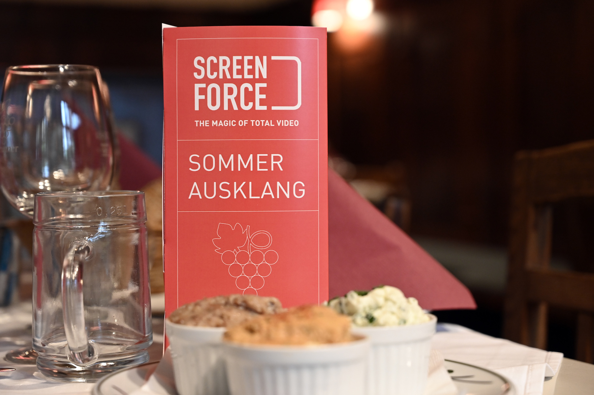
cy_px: 198
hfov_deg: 28.9
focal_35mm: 70
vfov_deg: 19.4
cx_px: 297
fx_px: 1154
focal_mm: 70
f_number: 5
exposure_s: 1/50
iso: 2500
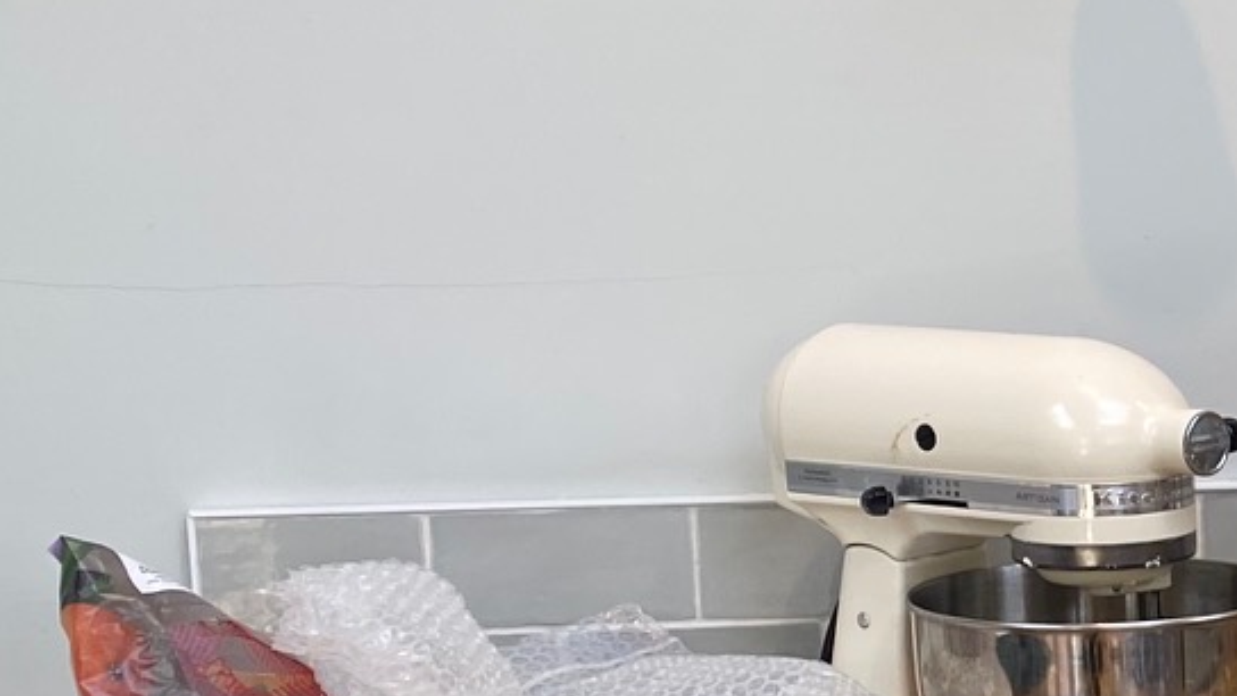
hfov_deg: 17.7
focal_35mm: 105
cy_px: 657
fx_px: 3444
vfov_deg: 11.4
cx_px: 1999
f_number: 1.8
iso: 40
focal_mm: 4.25
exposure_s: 1/100
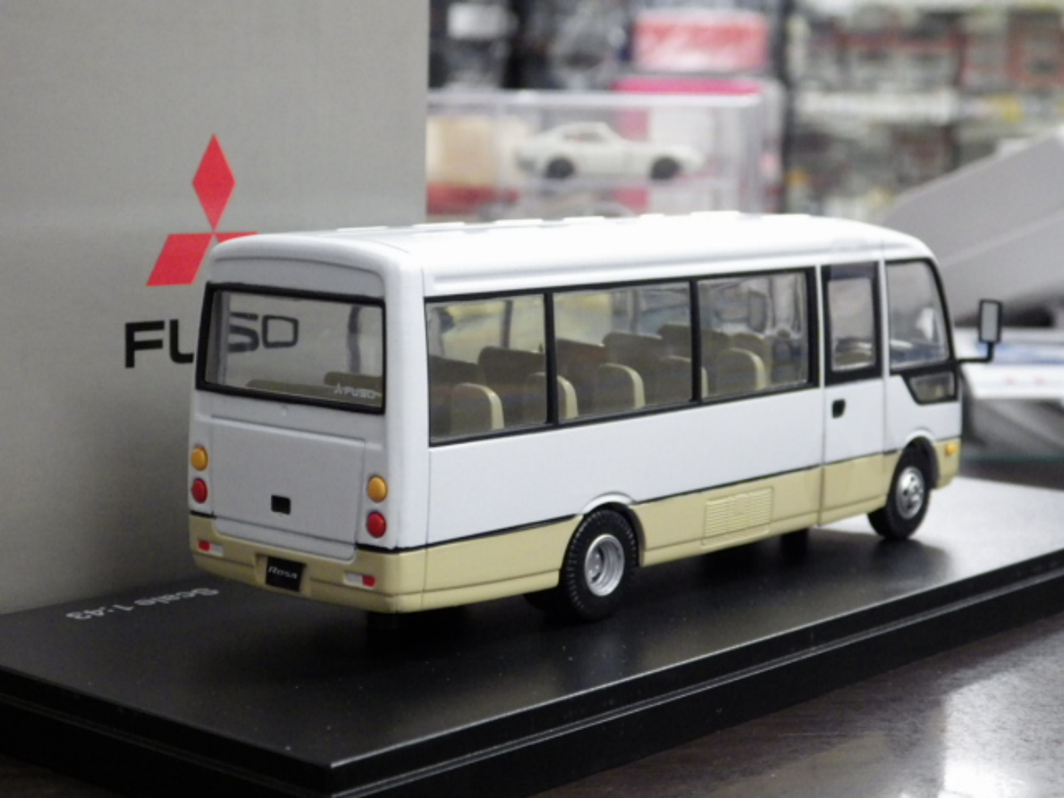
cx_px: 532
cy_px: 399
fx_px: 2182
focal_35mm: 71
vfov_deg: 20.7
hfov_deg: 27.4
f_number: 4.2
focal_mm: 12.8
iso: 800
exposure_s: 1/40
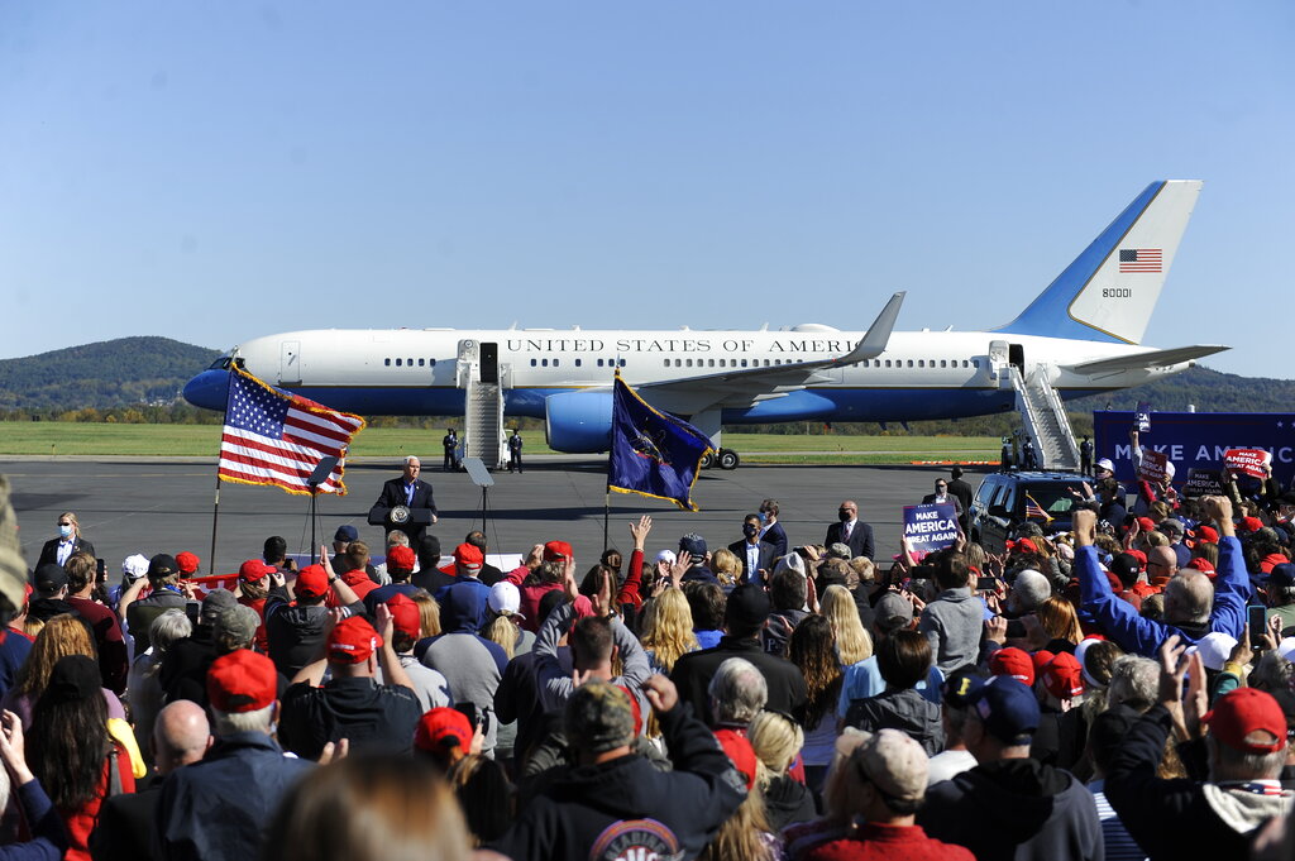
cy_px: 430
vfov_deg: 19.4
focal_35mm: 70
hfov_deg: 28.9
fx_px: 2516
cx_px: 648
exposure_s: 1/2500
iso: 200
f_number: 4
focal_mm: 70
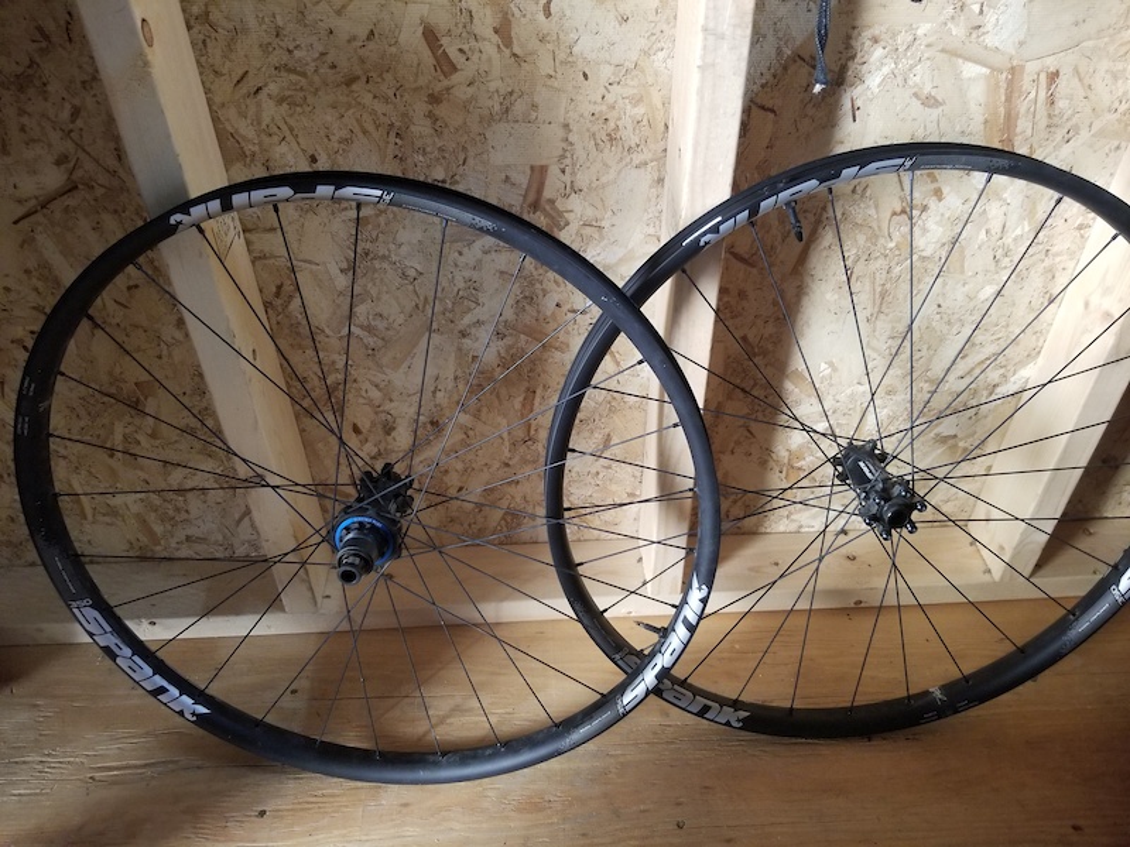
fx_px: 849
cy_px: 424
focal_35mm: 26
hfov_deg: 67.3
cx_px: 565
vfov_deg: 53.1
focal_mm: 4.25
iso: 200
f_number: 1.7
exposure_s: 1/33
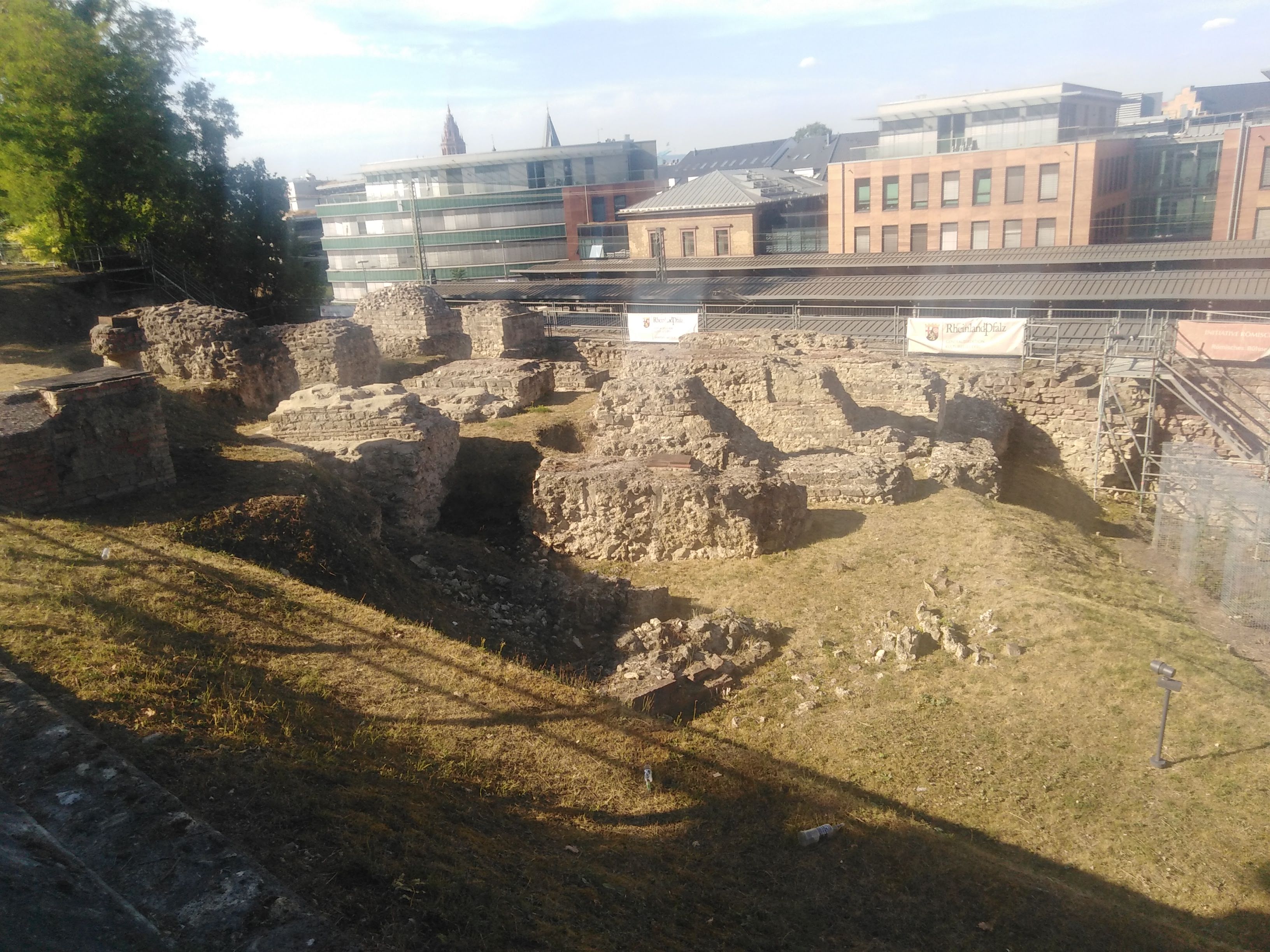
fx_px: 954
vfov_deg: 53.1
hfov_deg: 67.3
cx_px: 635
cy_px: 476
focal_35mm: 26
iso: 100
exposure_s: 1/587
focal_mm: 3.46
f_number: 2.2
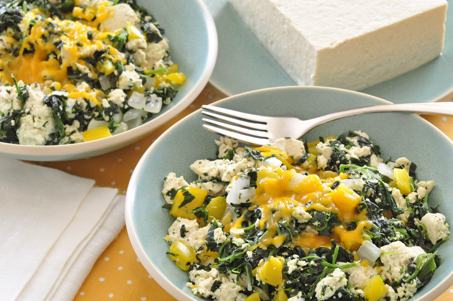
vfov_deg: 10.1
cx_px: 226
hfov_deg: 15.2
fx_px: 1697
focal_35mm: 135
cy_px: 150
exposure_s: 1/2
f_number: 16
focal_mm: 90
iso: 250
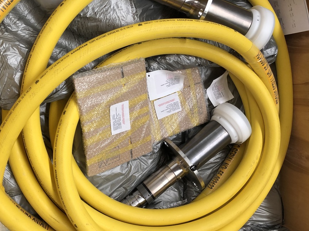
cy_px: 94
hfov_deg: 47.7
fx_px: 348
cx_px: 133
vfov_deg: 36.7
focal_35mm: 39
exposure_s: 1/30
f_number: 1.8
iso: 20
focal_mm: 3.99
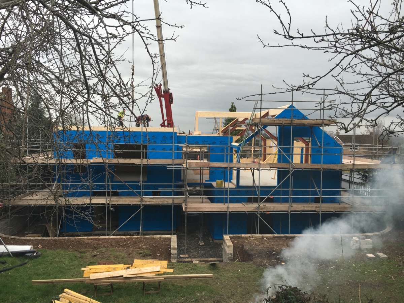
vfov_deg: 48.2
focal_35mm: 29
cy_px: 152
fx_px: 338
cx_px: 202
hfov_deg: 61.7
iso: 25
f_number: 2.2
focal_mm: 4.15
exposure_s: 1/353
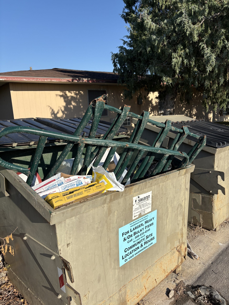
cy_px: 152
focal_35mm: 26
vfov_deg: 67.3
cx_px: 114
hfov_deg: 53.1
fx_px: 229
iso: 50
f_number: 1.6
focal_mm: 5.96
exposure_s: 1/3448
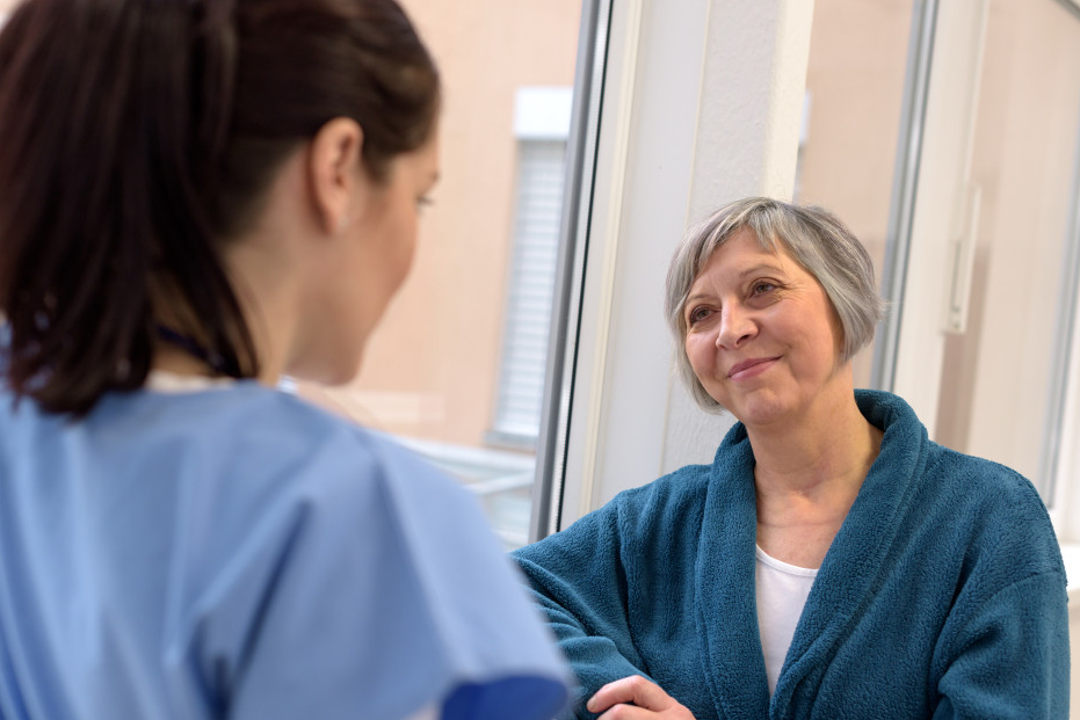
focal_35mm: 55
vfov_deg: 24.6
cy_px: 386
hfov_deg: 36.2
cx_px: 515
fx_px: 1650
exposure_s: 1/160
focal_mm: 50
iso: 400
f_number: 3.2
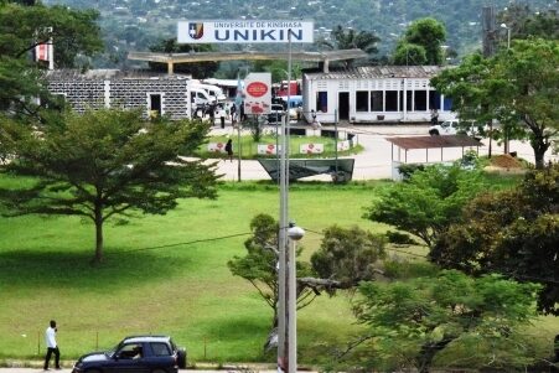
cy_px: 186
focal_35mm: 105
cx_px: 280
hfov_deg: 19.5
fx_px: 1631
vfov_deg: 13.1
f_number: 20
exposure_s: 1/4000
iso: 12800
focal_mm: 70
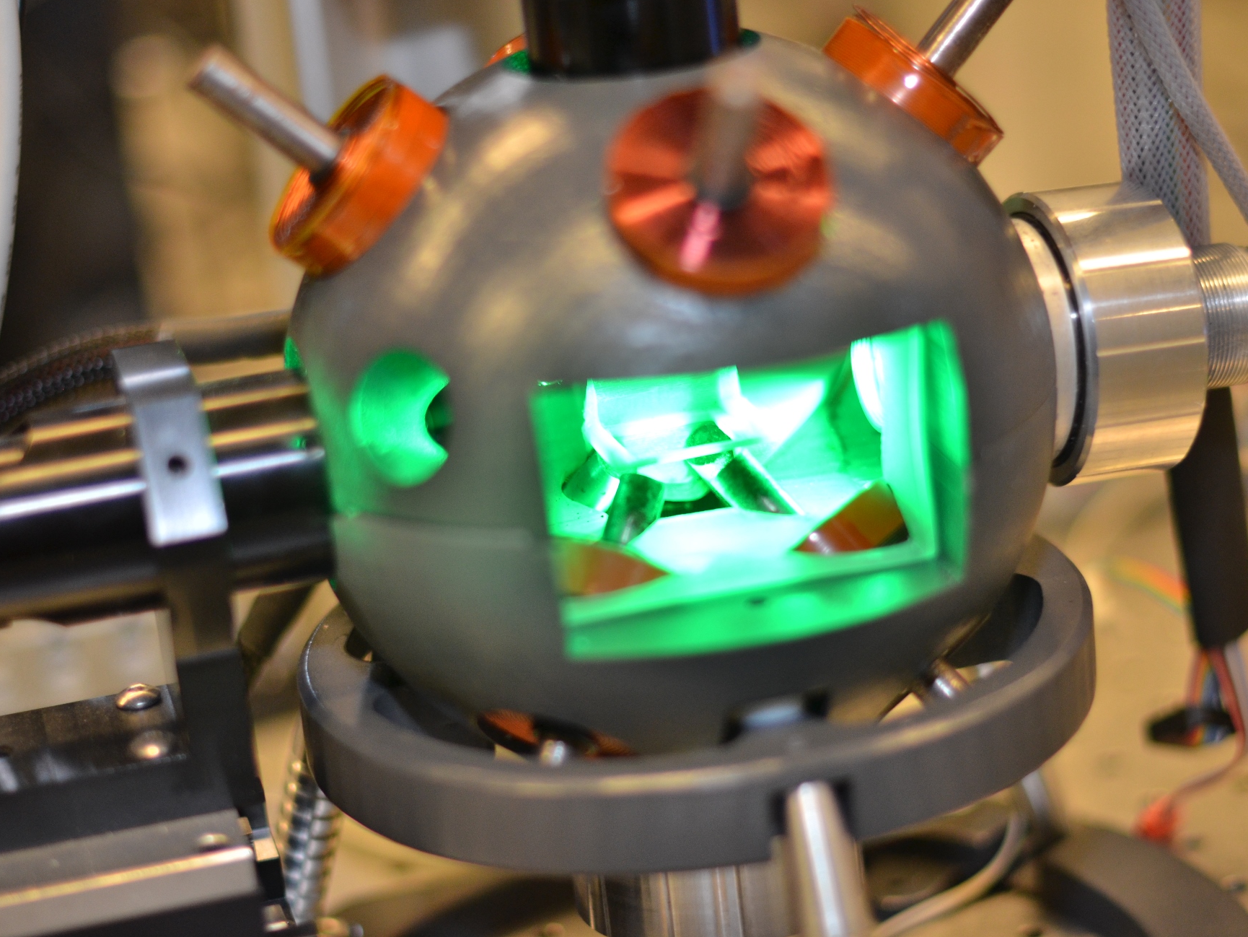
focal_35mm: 82
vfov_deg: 18.0
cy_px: 466
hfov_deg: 23.8
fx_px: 2957
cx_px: 673
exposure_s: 1/250
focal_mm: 50
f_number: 1.4
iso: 500
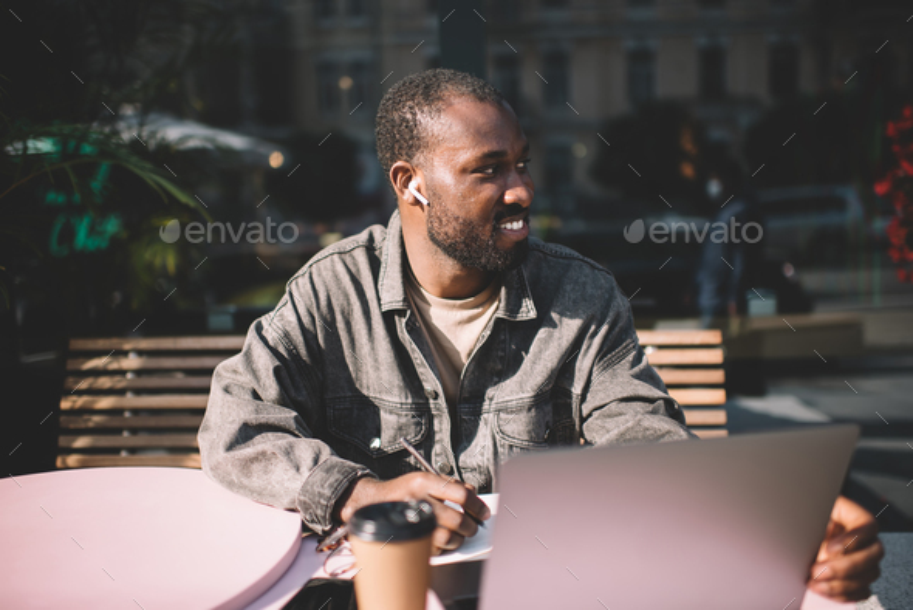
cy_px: 305
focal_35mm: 35
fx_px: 888
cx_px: 456
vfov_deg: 37.9
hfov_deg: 54.4
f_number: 1.4
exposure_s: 1/1600
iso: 100
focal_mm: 35
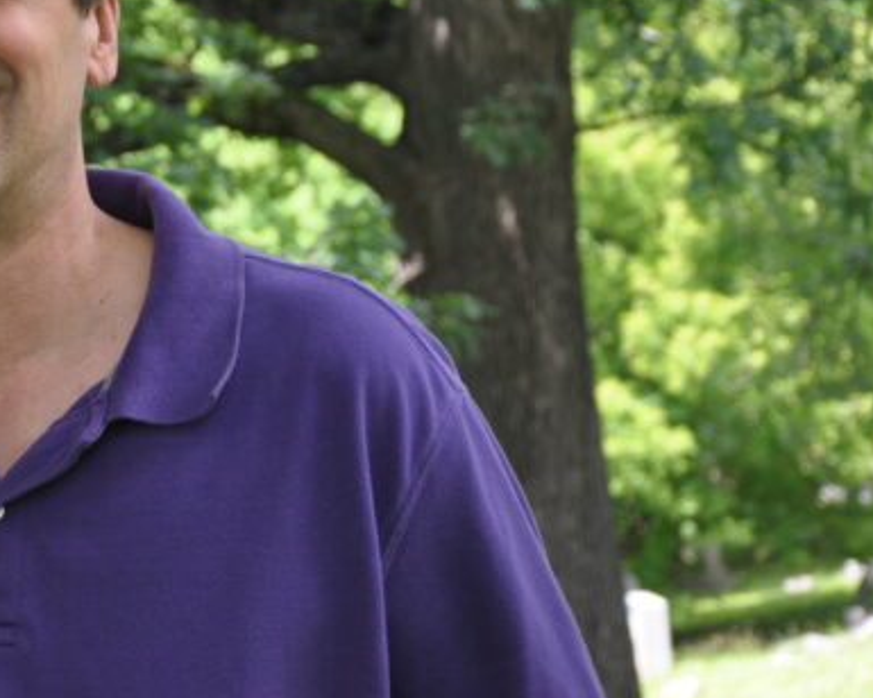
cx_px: -118
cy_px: 18
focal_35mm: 157
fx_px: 4056
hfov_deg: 12.1
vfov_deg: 9.8
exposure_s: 1/125
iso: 220
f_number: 4.8
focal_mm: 42
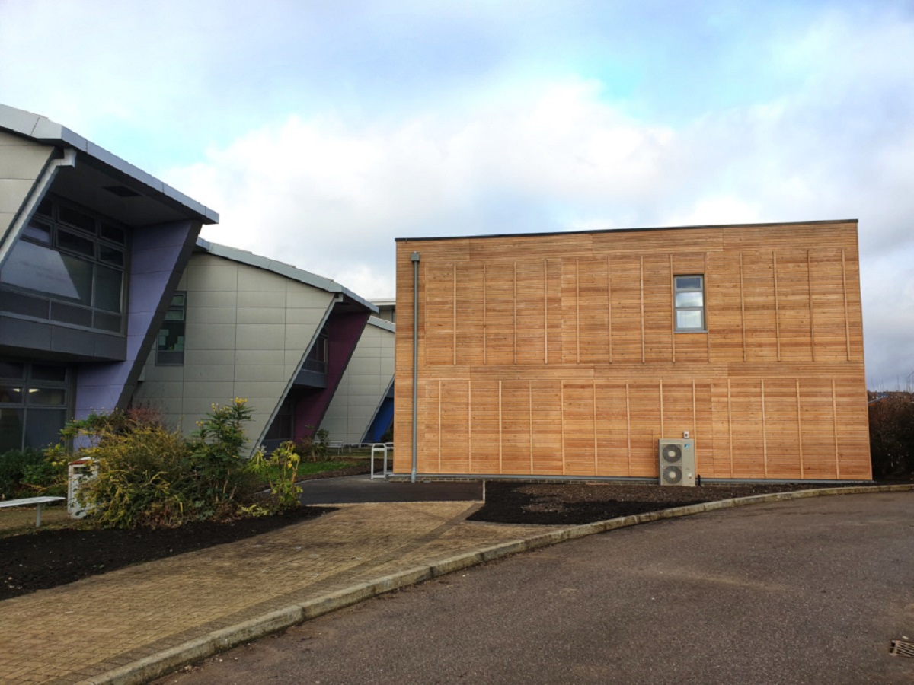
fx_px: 687
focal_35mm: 26
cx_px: 457
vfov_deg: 53.1
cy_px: 342
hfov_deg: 67.3
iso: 50
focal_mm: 4.3
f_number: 2.4
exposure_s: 1/493
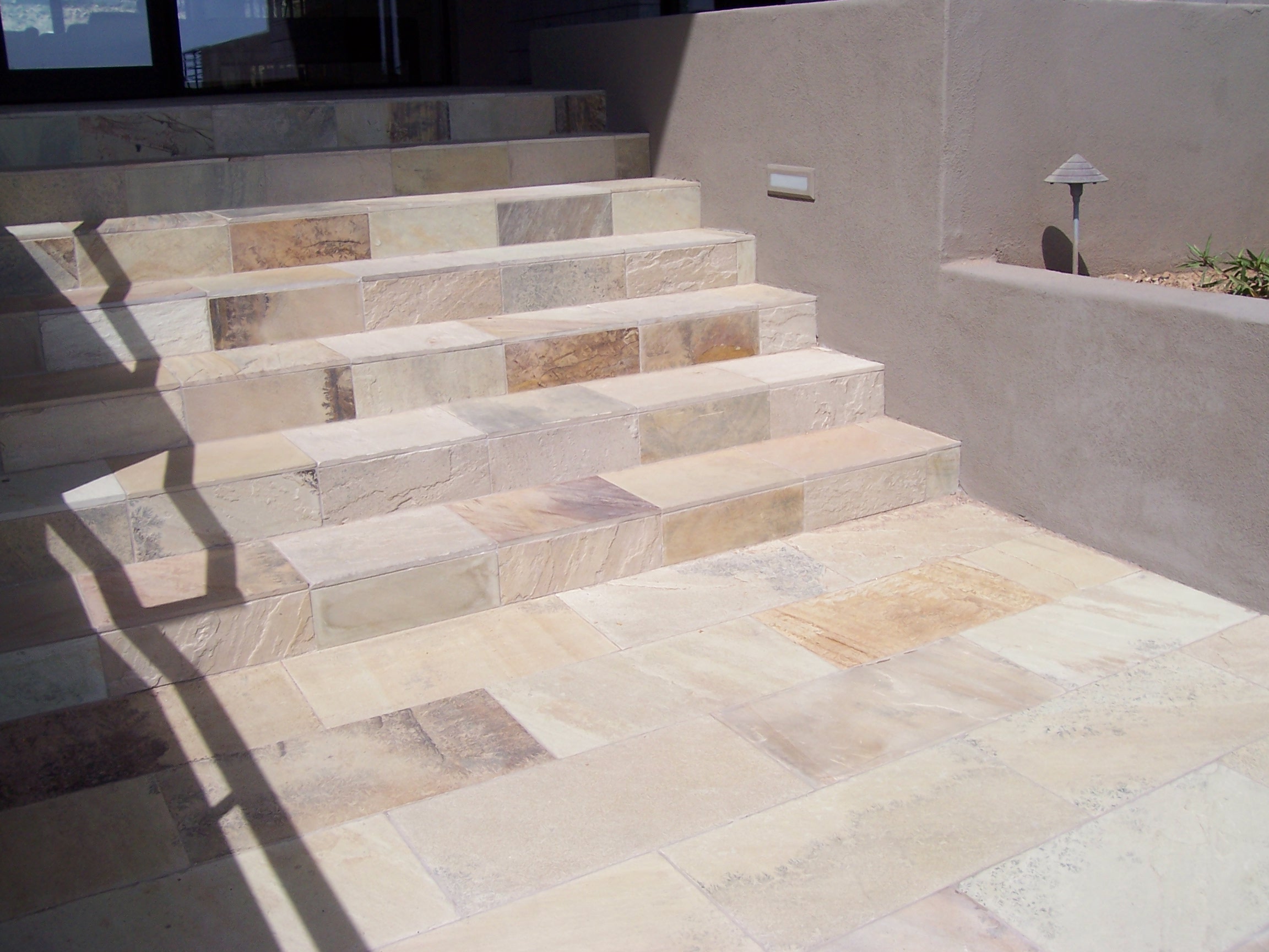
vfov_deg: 41.8
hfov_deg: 54.0
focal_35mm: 34
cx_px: 634
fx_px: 1246
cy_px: 476
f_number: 5.6
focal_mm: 5.6
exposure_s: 1/750
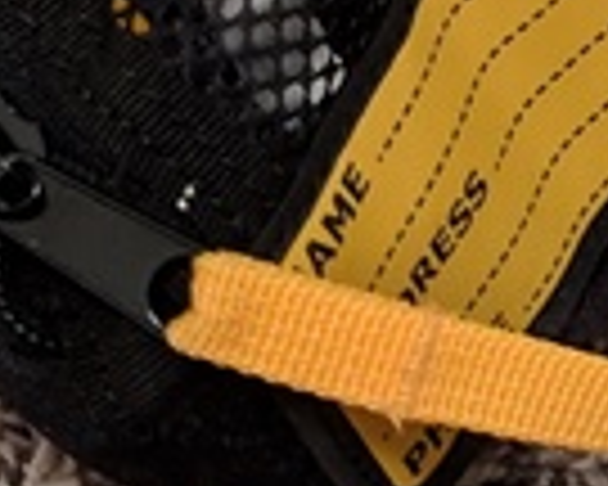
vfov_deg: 7.4
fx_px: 3509
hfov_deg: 9.5
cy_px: -716
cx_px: 995
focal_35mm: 195
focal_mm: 4.44
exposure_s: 1/24
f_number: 1.8
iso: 414
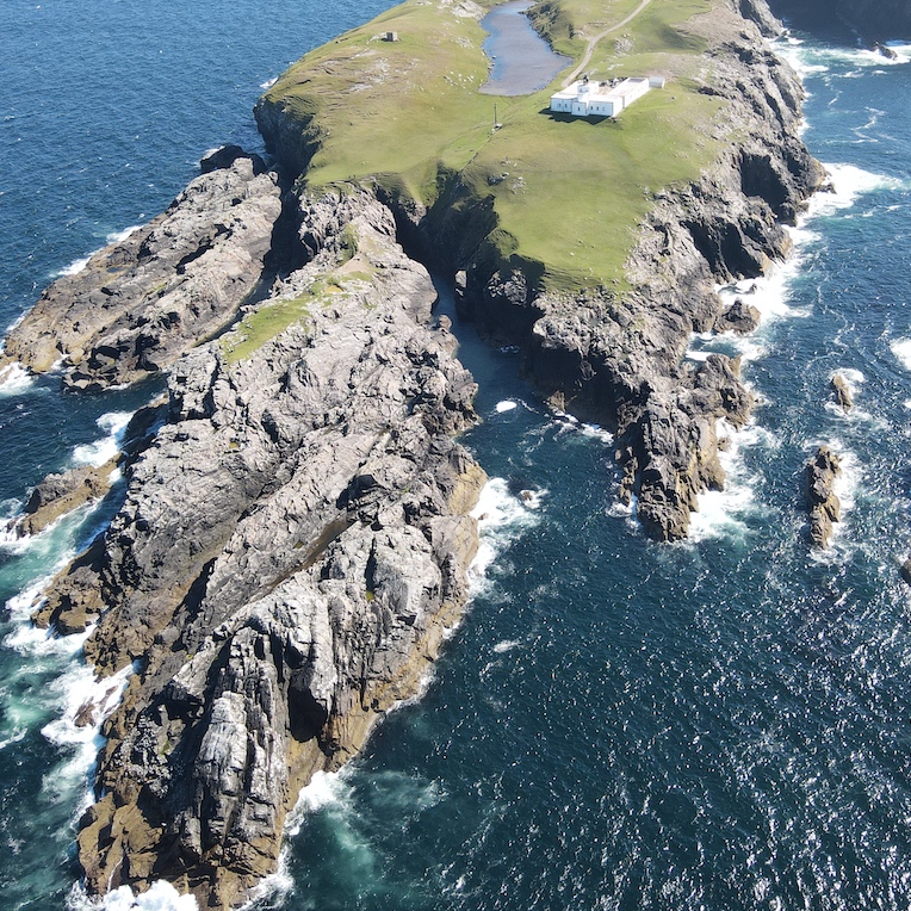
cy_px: 383
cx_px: 540
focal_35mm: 37
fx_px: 1102
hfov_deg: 44.7
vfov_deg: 44.8
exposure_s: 1/320
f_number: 2.8
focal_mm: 4.5
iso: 100
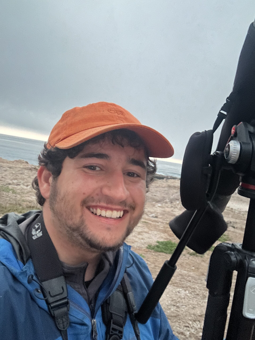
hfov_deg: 46.8
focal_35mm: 30
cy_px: 170
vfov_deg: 60.0
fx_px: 295
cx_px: 128
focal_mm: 2.69
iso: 800
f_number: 1.9
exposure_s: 1/7
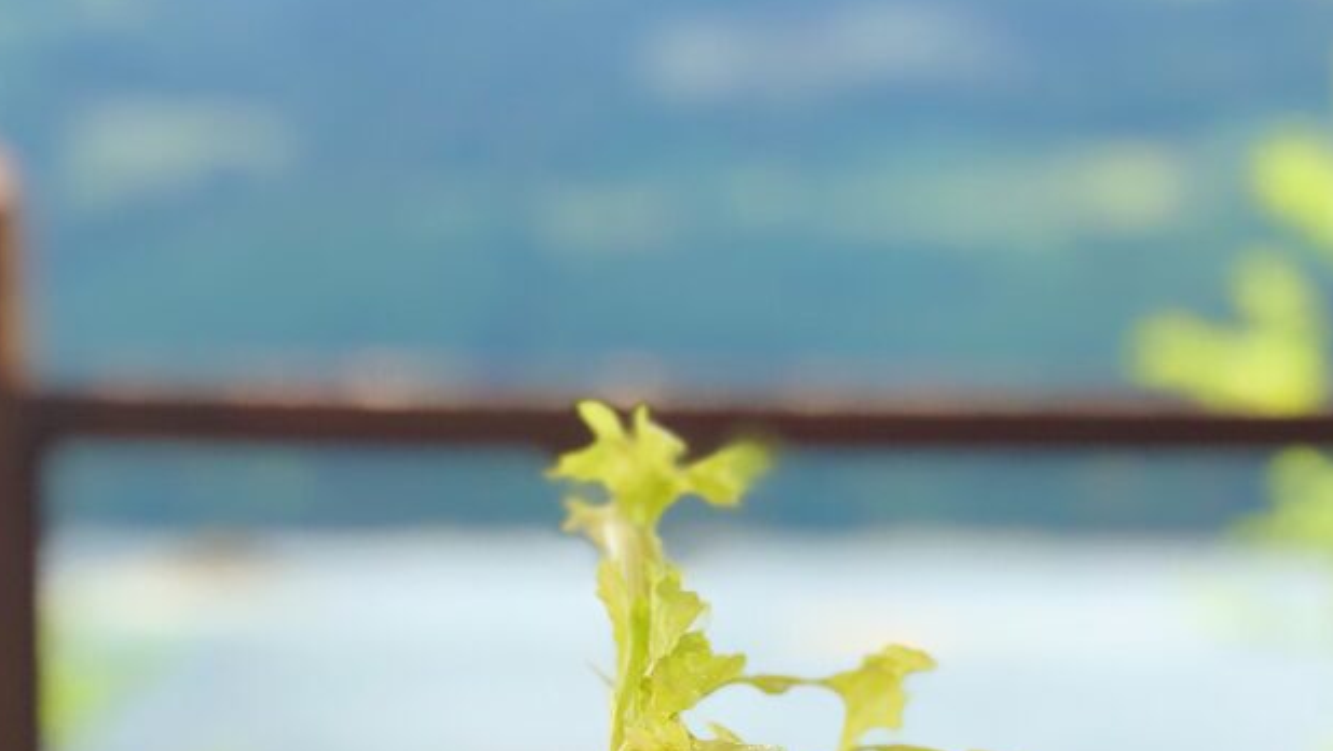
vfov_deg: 13.4
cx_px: 748
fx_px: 3111
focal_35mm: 88
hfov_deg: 24.2
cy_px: 917
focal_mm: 6
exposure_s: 1/365
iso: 16
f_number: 2.4
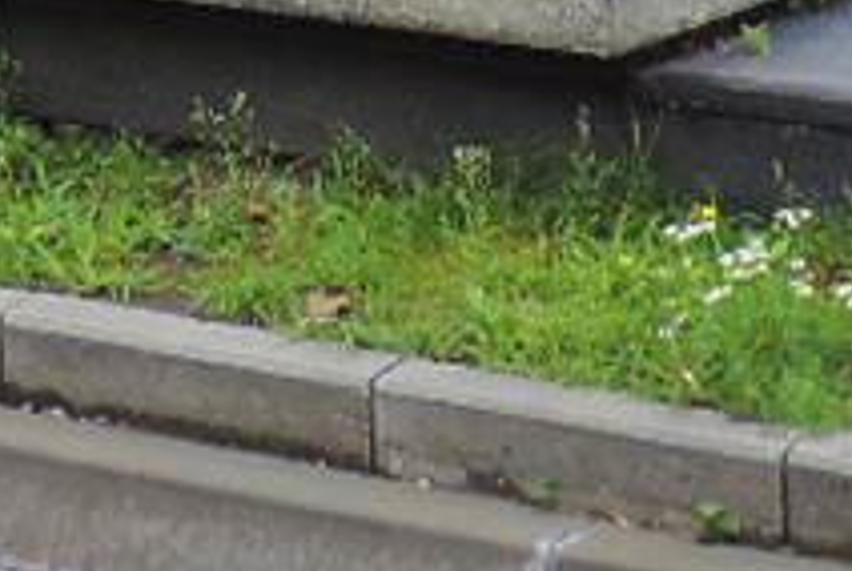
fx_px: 4455
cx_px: 241
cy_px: -1226
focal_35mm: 188
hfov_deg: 10.9
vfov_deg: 6.6
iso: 80
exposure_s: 1/125
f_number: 3
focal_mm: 4.3
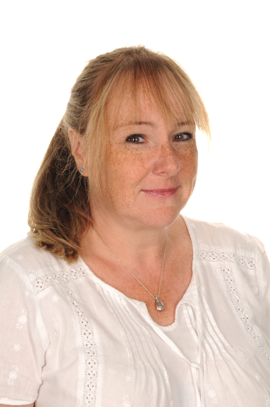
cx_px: 135
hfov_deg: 8.7
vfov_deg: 13.1
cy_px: 204
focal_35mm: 158
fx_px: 1777
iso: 200
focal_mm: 105
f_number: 22
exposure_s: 1/125
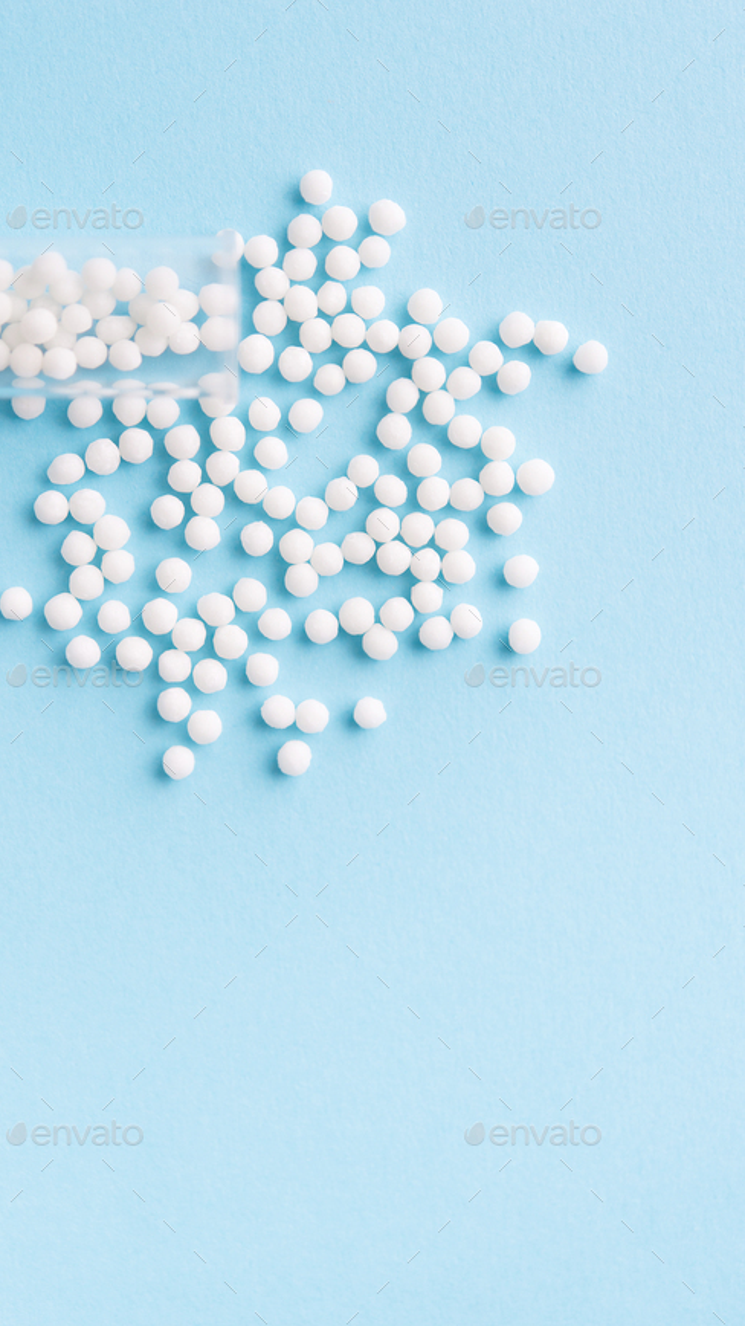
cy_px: 663
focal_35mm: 64
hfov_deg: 18.8
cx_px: 299
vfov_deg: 32.8
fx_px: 2248
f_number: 3.5
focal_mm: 60
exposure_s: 1/320
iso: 400
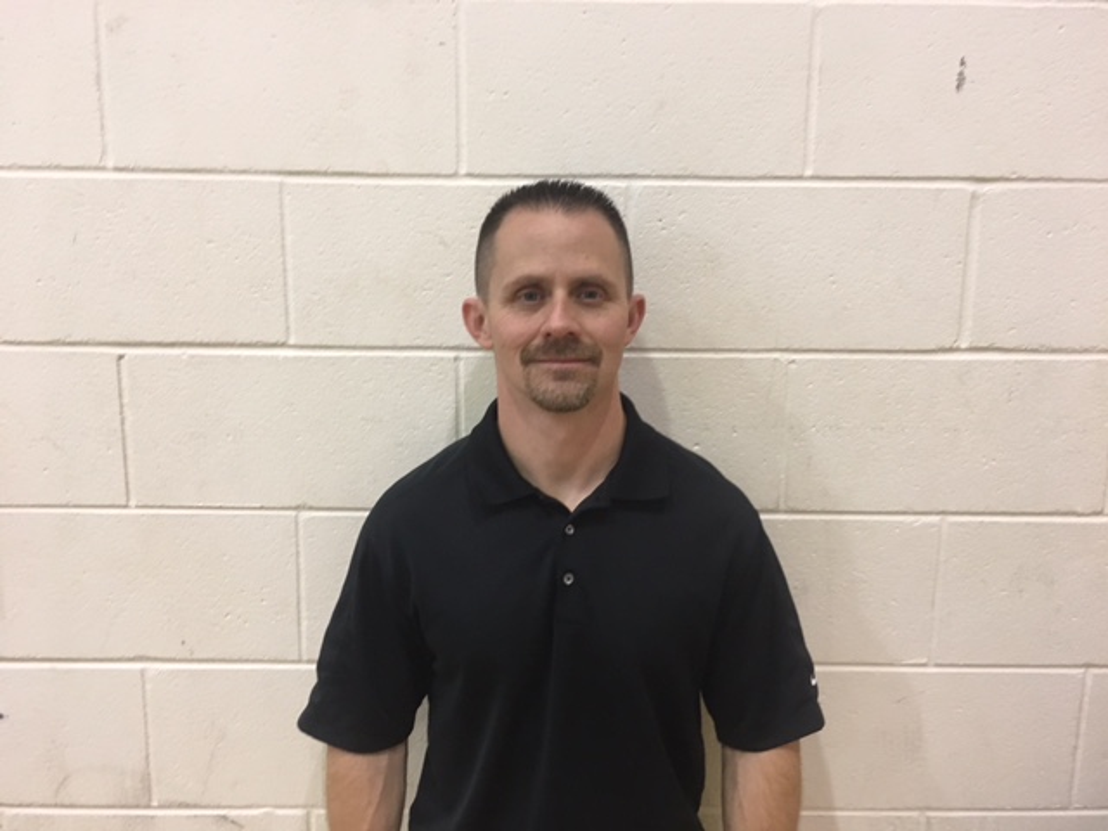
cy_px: 416
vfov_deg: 48.2
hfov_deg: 61.7
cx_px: 554
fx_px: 928
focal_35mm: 29
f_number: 2.2
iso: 100
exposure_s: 1/30
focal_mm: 4.15
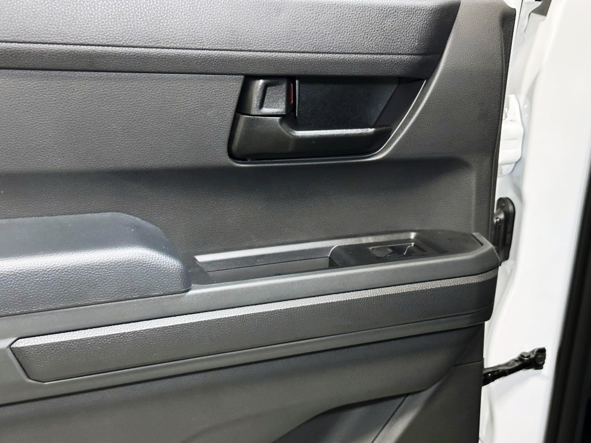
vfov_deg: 30.3
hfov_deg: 39.7
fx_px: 820
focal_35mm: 48
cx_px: 296
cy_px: 222
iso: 640
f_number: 1.78
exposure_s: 1/24
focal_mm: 6.86
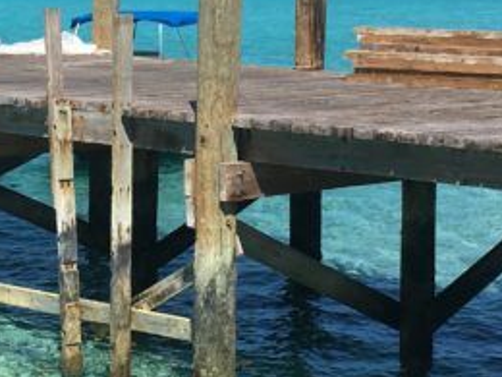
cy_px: 131
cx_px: 75
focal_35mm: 114
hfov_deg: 17.1
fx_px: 1653
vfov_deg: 13.0
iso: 25
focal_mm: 4.15
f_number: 2.2
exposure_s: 1/2024
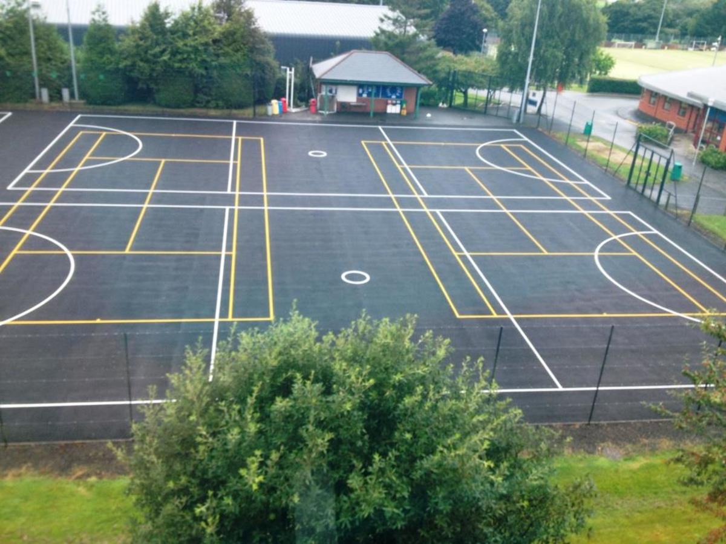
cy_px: 272
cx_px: 363
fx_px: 734
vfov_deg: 40.7
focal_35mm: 35
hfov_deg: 52.6
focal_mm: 4.28
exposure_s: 1/24
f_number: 2.4
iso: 50
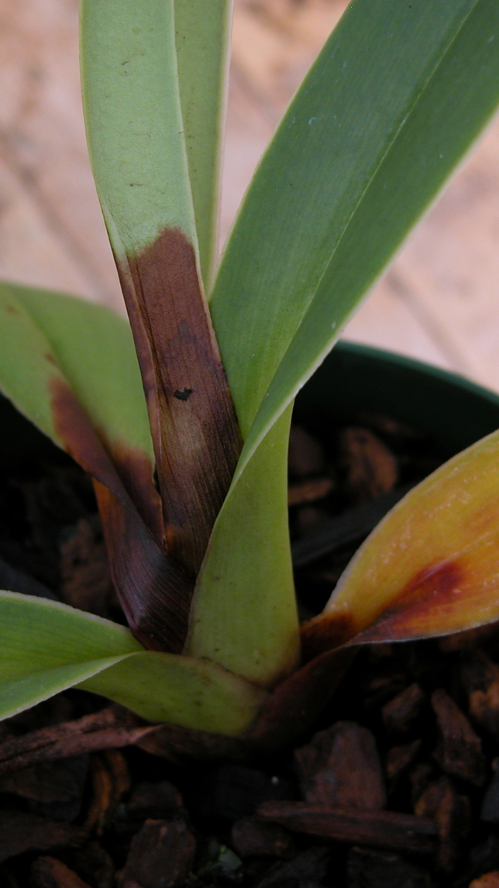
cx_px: 249
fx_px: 2235
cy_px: 446
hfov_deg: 12.7
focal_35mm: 95
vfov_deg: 22.5
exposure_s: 1/89.4
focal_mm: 16.8
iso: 100
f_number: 3.2
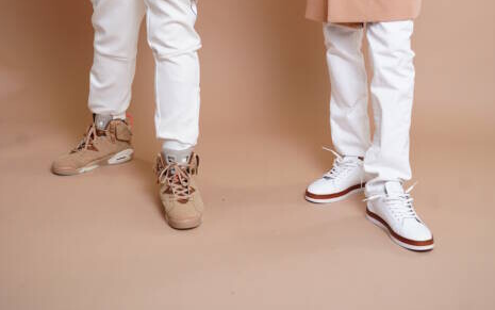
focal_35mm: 66
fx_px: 891
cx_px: 248
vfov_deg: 18.7
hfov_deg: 31.1
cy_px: -55
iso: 250
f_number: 4.5
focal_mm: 43
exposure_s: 1/125
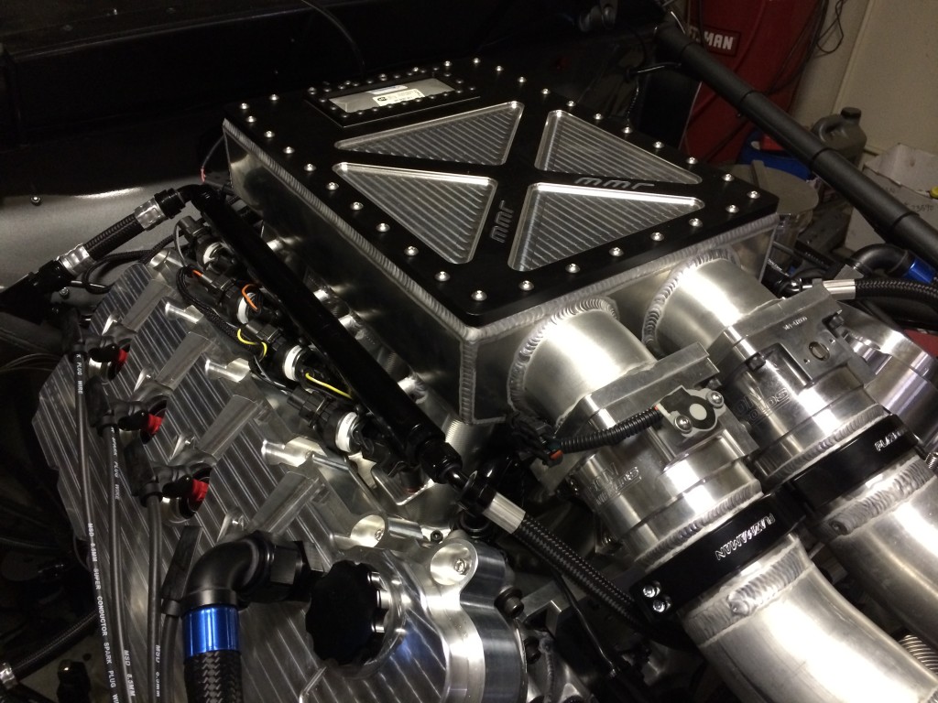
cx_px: 469
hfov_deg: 60.0
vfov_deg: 46.8
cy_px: 352
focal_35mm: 30
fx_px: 813
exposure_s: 1/17
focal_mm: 4.12
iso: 320
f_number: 2.2
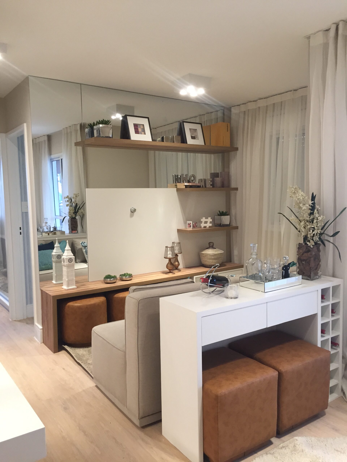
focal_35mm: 29
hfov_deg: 48.2
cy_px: 231
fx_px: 388
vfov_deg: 61.7
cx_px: 174
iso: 80
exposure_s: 1/30
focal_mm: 4.15
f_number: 2.2
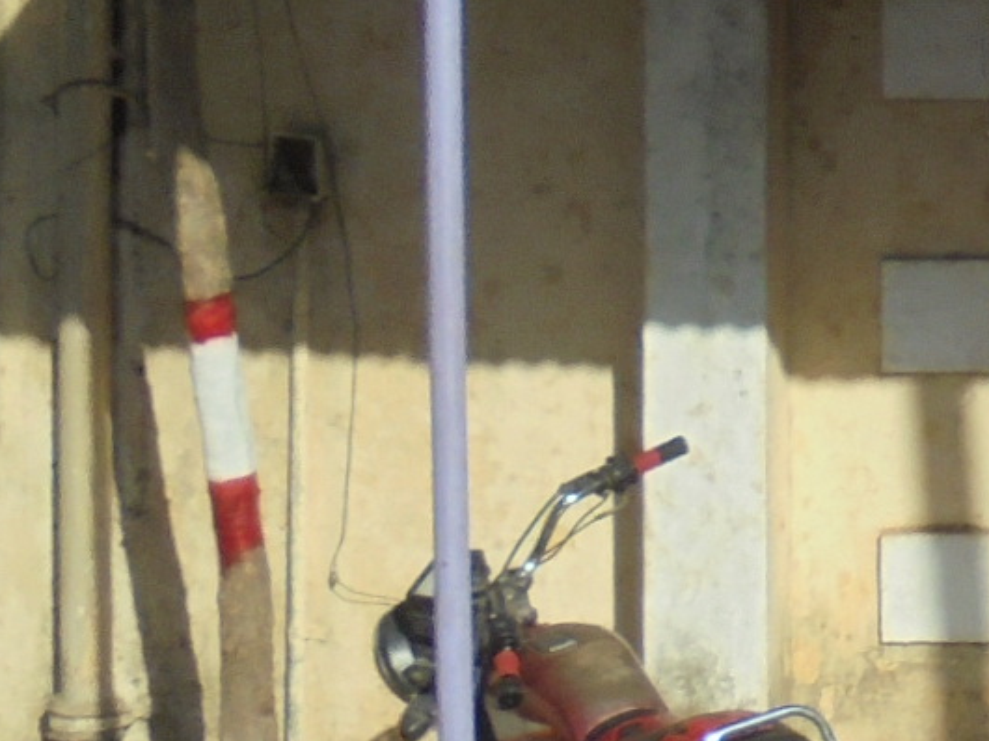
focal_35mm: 127
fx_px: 3628
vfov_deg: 11.5
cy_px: -24
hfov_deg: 14.0
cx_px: 1691
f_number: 3.5
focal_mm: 4.6
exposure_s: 1/1000
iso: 100
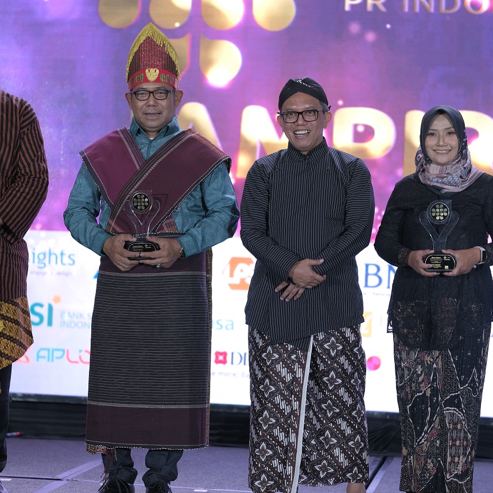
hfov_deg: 16.1
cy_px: 248
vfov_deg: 16.1
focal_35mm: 108
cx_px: 232
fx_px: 1740
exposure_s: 1/125
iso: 160
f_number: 1.4
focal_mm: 56
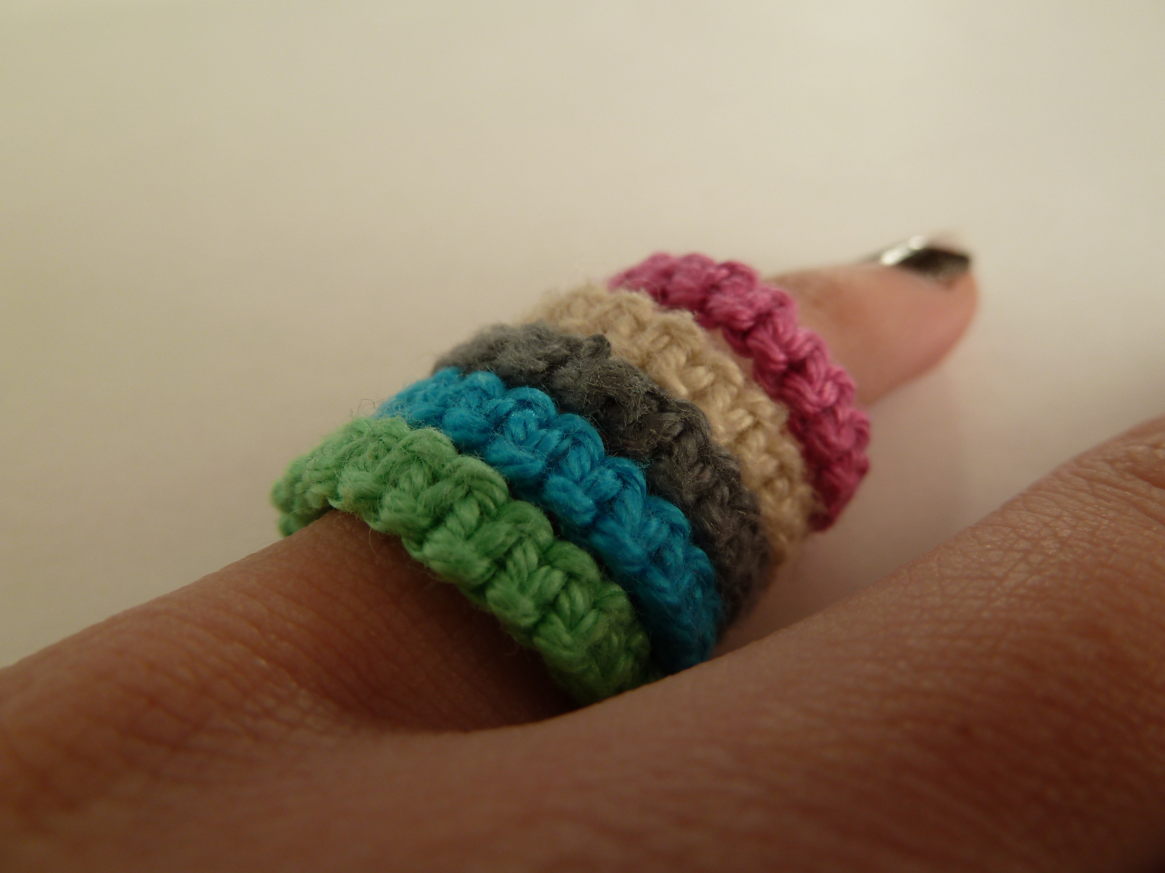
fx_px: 841
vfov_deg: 54.9
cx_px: 582
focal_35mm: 25
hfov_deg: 69.4
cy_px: 436
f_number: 3.3
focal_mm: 4.1
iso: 80
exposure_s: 1/40
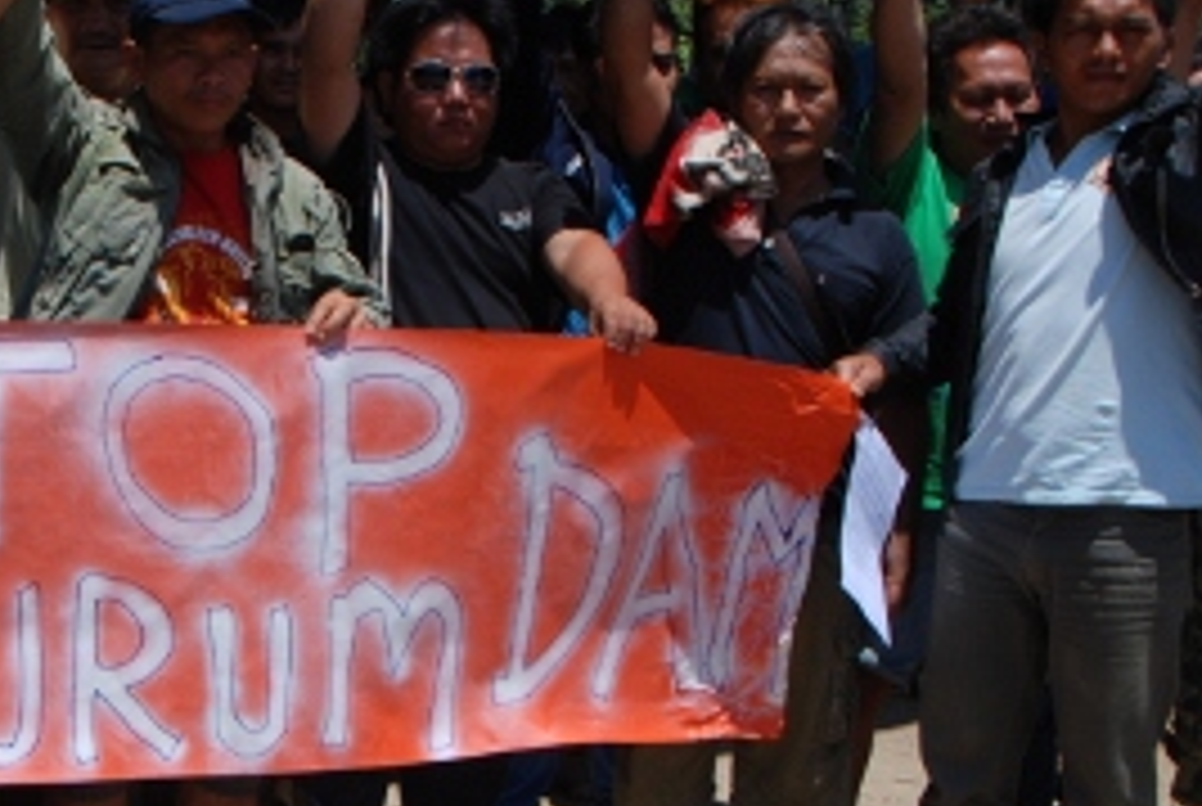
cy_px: 491
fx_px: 2642
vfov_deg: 17.3
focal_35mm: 79
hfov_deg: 25.1
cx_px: 212
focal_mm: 22
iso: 100
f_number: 7.1
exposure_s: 1/200
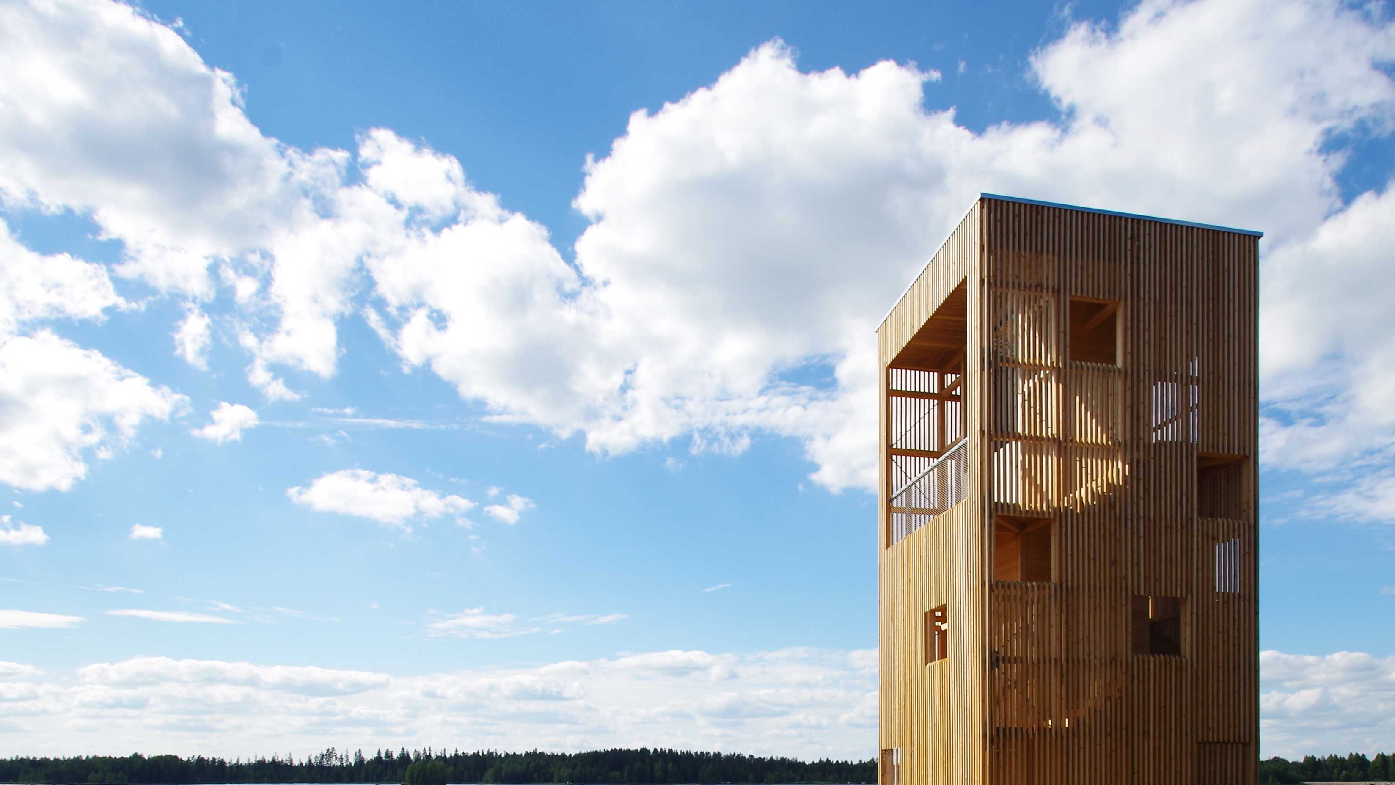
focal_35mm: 25
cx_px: 787
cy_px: 673
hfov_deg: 73.7
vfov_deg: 42.9
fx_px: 925
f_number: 11
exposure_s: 1/200
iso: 100
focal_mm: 10.63
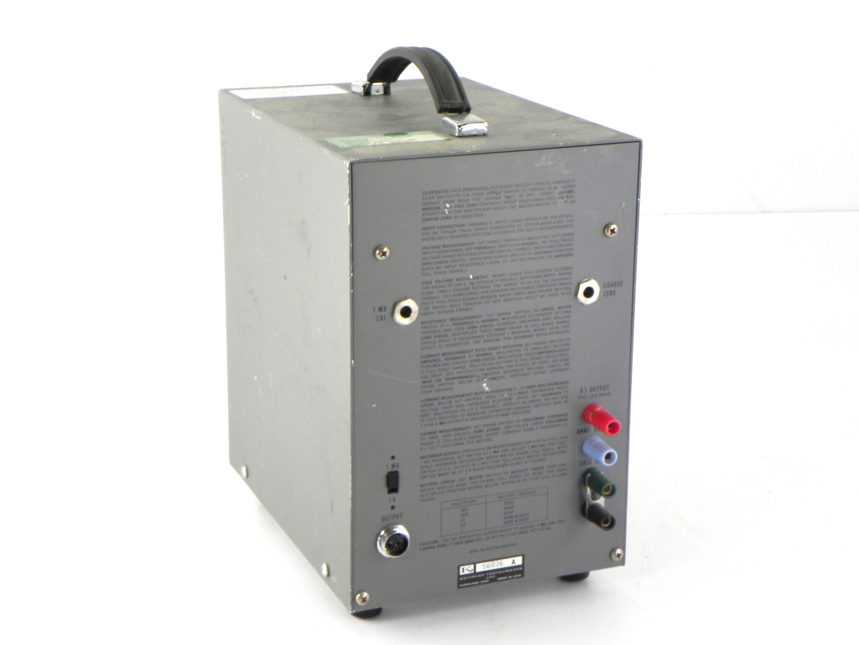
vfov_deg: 22.3
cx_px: 430
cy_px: 322
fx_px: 1638
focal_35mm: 66
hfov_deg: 29.4
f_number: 7.1
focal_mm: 11.8
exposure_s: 1/49.8
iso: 160
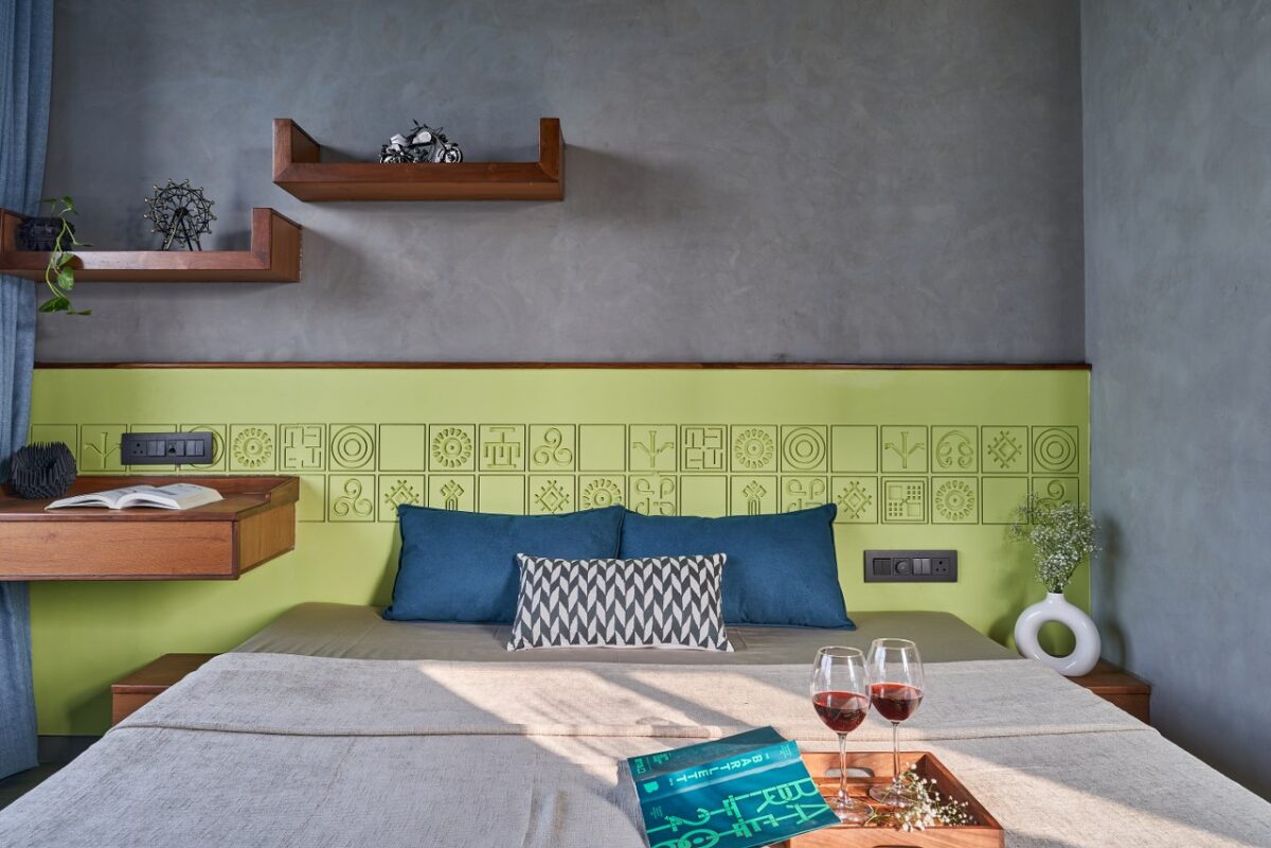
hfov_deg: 71.5
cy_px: 424
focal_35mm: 25
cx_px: 636
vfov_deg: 51.3
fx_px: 883
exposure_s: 1/1.59
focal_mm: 25
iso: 200
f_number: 8
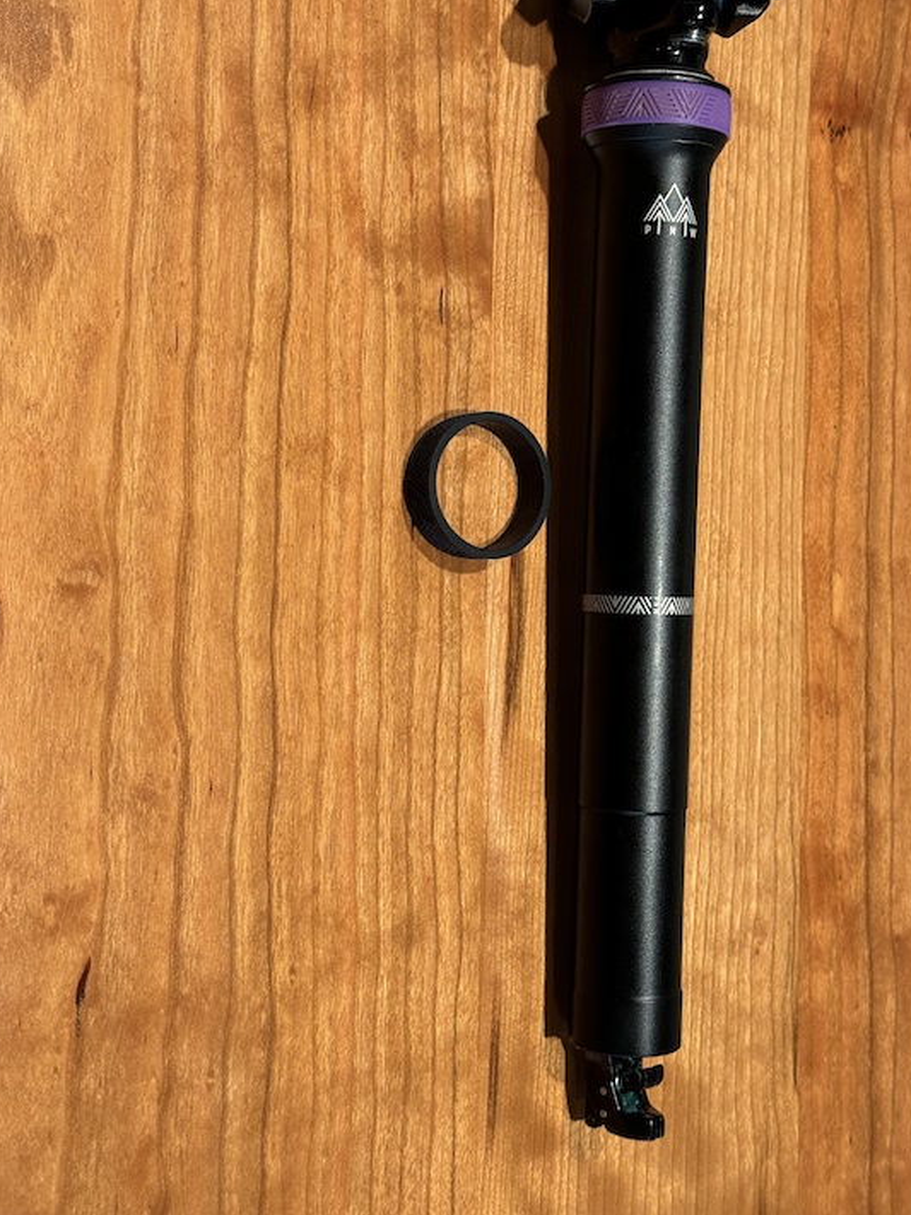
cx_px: 458
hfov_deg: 27.0
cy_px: 533
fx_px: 1895
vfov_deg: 35.5
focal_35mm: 54
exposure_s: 1/40
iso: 200
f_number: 1.78
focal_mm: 6.76
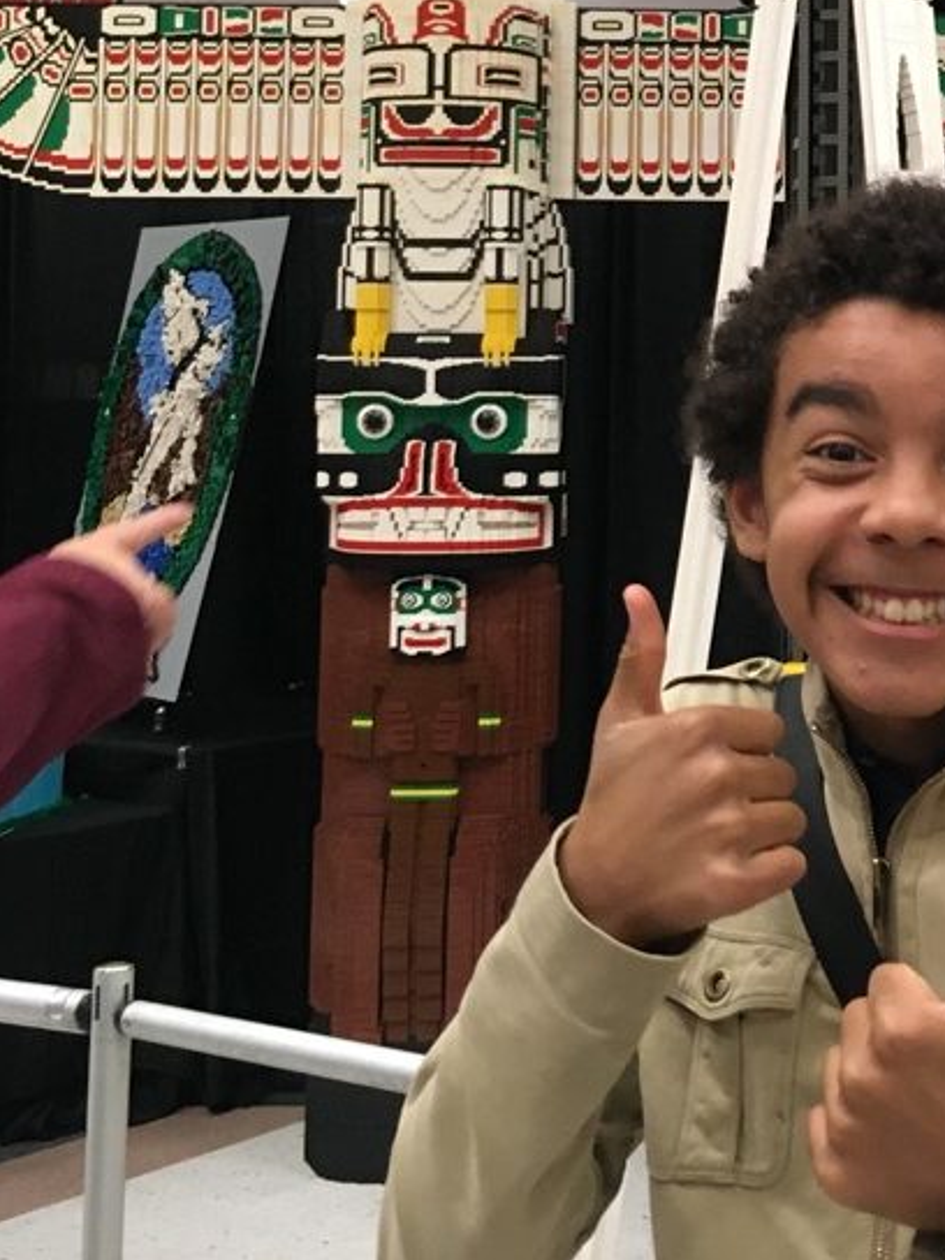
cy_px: 211
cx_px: 1001
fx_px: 2330
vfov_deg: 29.4
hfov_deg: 21.9
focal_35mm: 64
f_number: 2.2
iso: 125
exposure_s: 1/30
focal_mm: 4.15
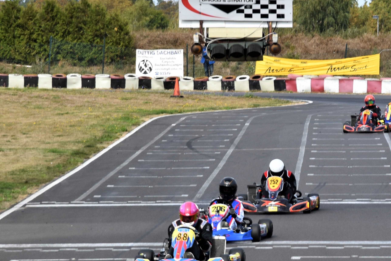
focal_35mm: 247
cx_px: 292
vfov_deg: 5.6
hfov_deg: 8.3
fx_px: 2680
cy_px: 113
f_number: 9
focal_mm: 105
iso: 200
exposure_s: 1/320
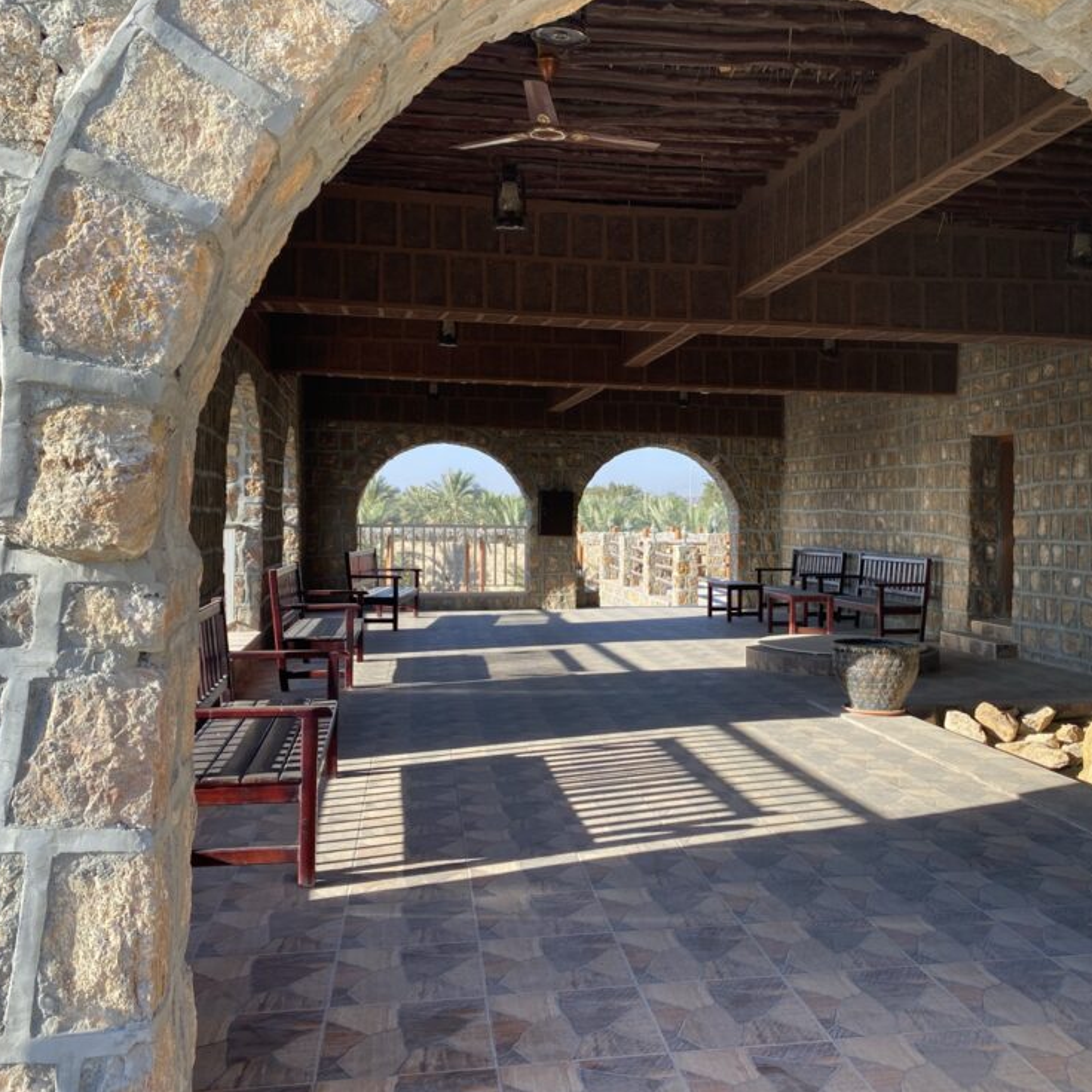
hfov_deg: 50.8
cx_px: 651
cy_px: 557
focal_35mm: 32
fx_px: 1142
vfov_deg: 51.1
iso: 32
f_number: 1.8
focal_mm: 4.25
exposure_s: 1/560
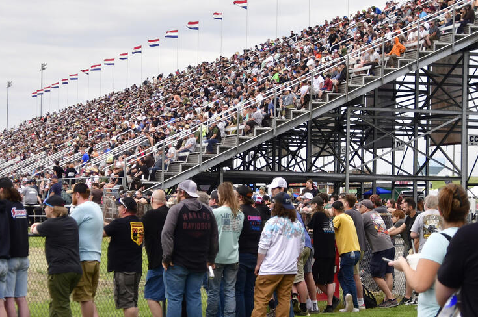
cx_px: 198
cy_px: 126
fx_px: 1525
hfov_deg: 17.8
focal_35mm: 115
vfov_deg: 11.9
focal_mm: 44
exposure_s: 1/1000
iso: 400
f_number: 4
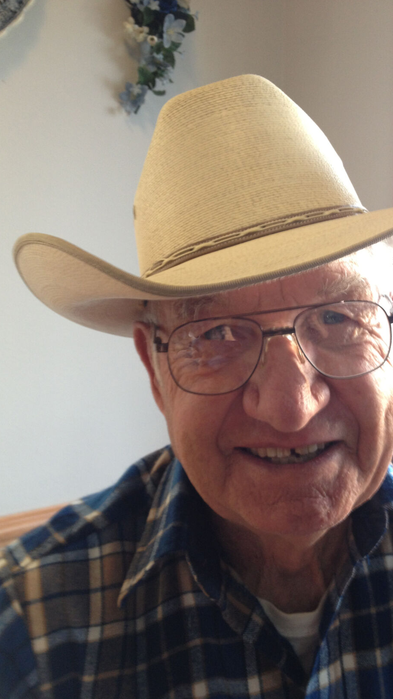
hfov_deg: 30.3
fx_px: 722
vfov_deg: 51.6
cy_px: 356
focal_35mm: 39
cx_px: 252
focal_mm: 4.28
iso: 80
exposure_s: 1/20
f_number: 2.4
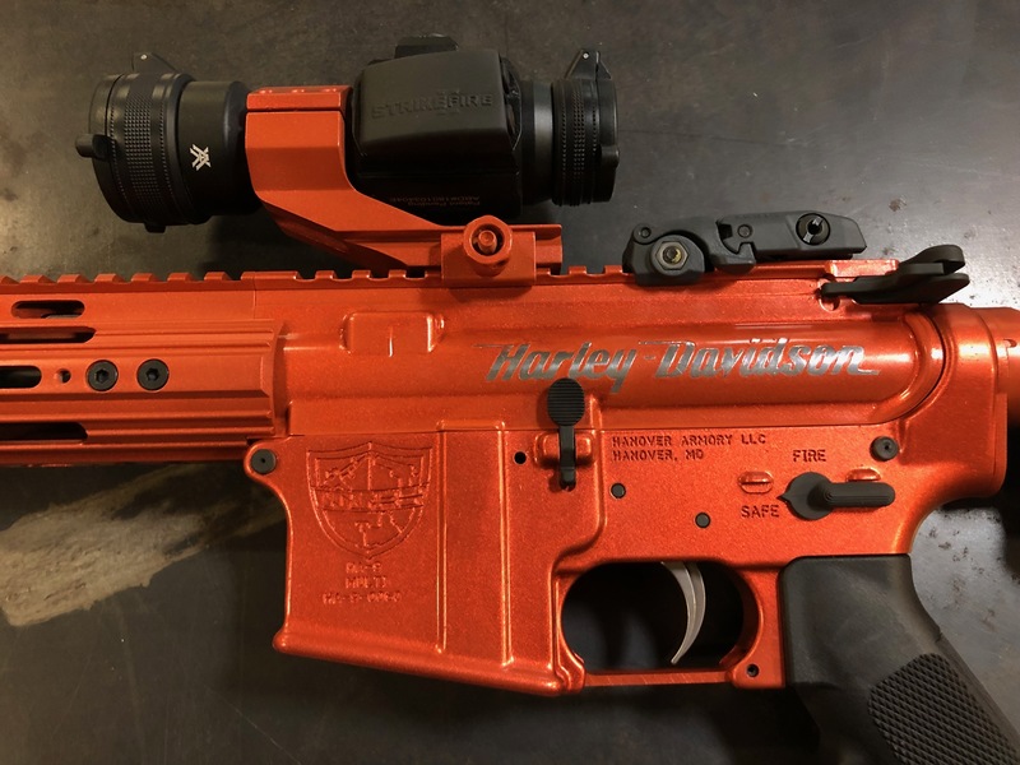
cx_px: 510
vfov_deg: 49.7
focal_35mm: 28
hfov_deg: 63.4
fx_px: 825
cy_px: 382
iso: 50
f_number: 1.8
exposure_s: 1/15
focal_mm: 4
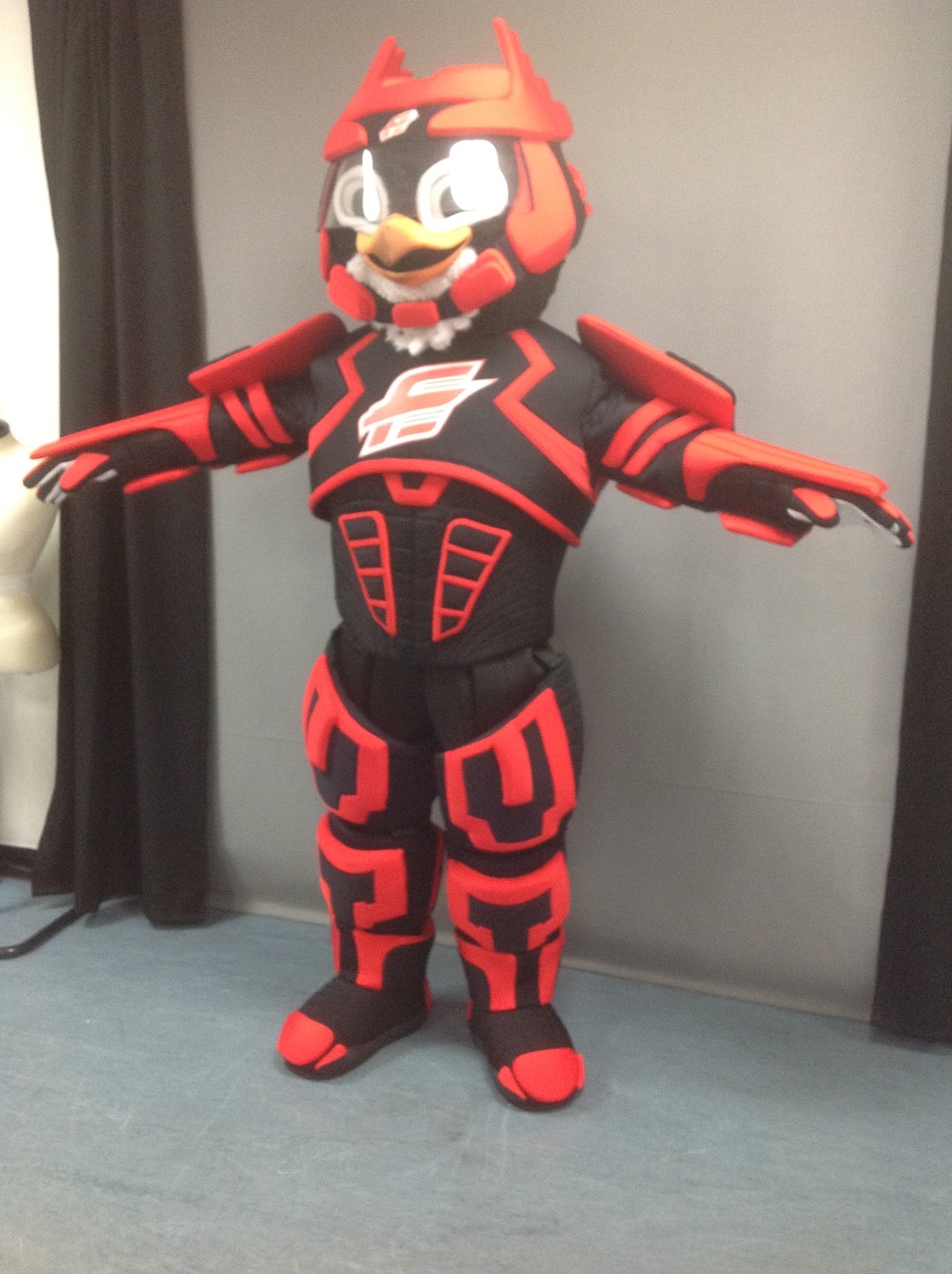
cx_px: 476
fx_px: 1286
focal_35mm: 35
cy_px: 637
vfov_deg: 52.7
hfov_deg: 40.6
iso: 250
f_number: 2.4
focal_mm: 4.28
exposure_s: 1/17
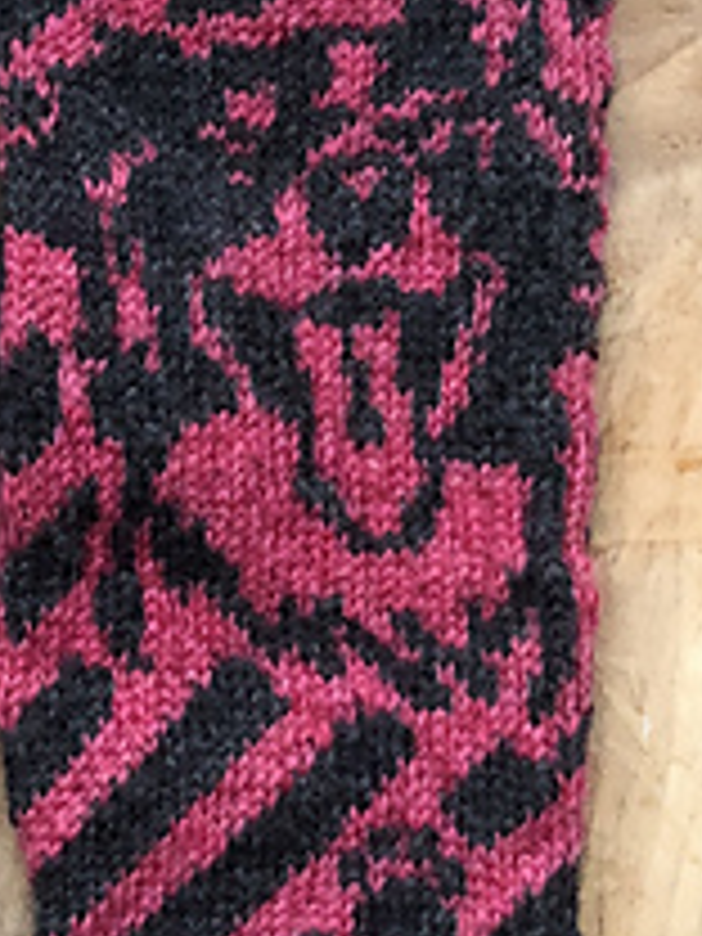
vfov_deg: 22.7
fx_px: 2325
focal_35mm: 86
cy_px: 346
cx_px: -86
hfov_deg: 16.6
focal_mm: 4
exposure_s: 1/4
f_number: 1.8
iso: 100
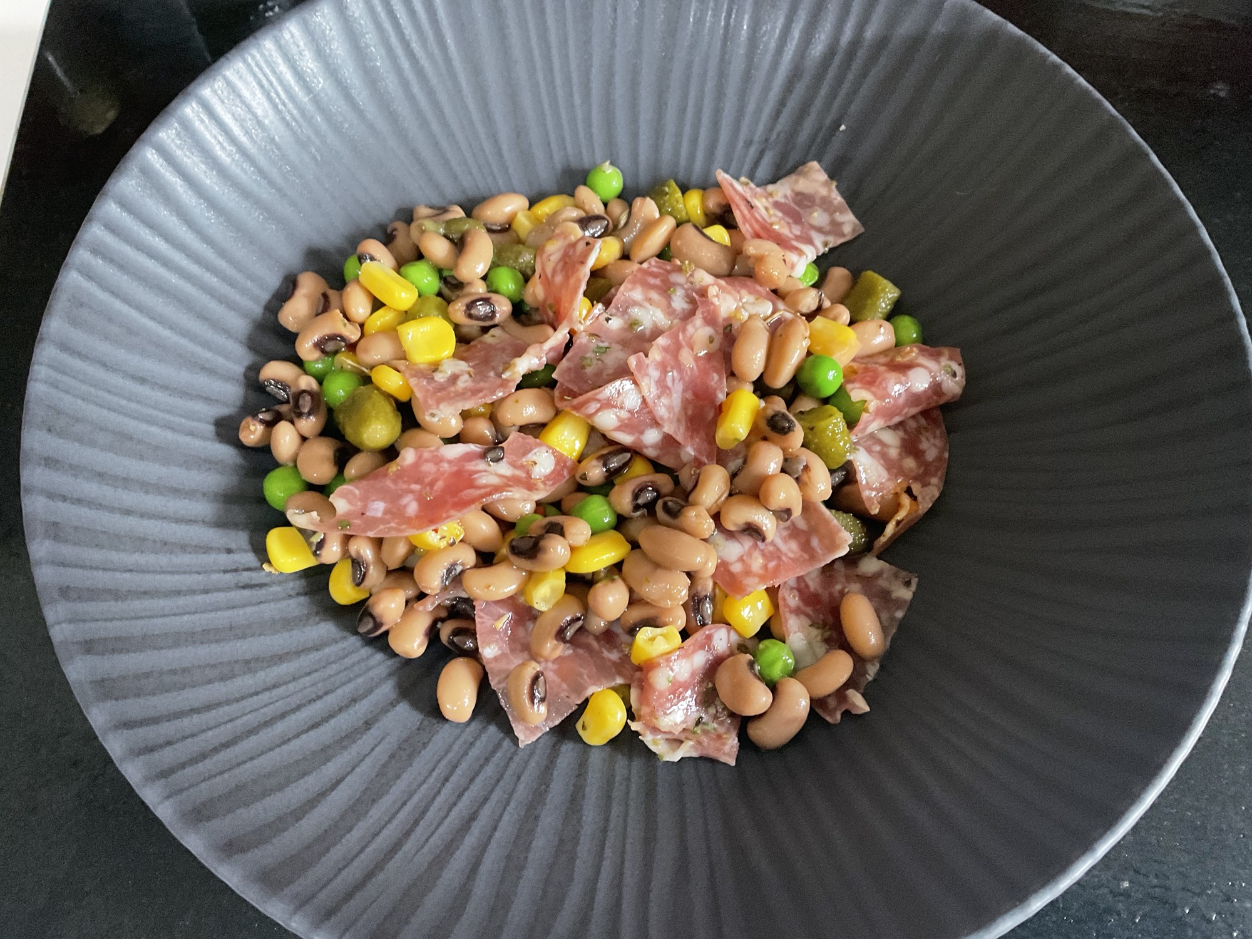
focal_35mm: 29
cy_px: 470
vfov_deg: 48.2
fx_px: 1049
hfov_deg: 61.7
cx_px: 626
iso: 320
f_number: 1.8
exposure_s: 1/34
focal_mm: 3
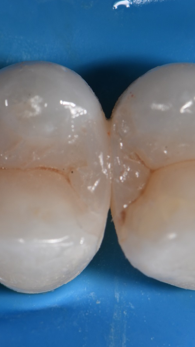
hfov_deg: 4.9
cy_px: 173
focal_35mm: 248
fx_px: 2280
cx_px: 108
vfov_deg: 8.7
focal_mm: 105
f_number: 32
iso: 200
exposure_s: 1/200
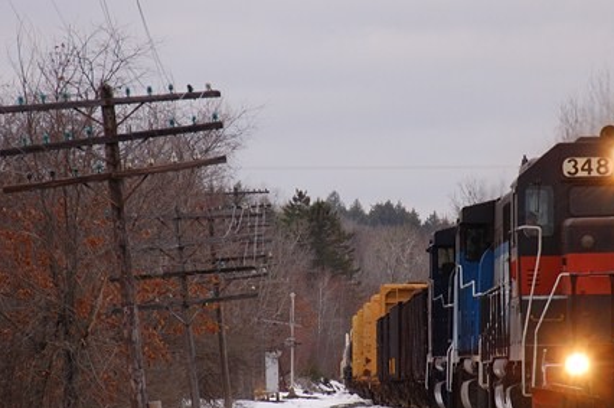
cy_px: 280
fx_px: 5042
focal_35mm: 296
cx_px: 334
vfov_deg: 4.6
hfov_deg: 7.0
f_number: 5.6
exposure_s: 1/100
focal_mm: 105
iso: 200
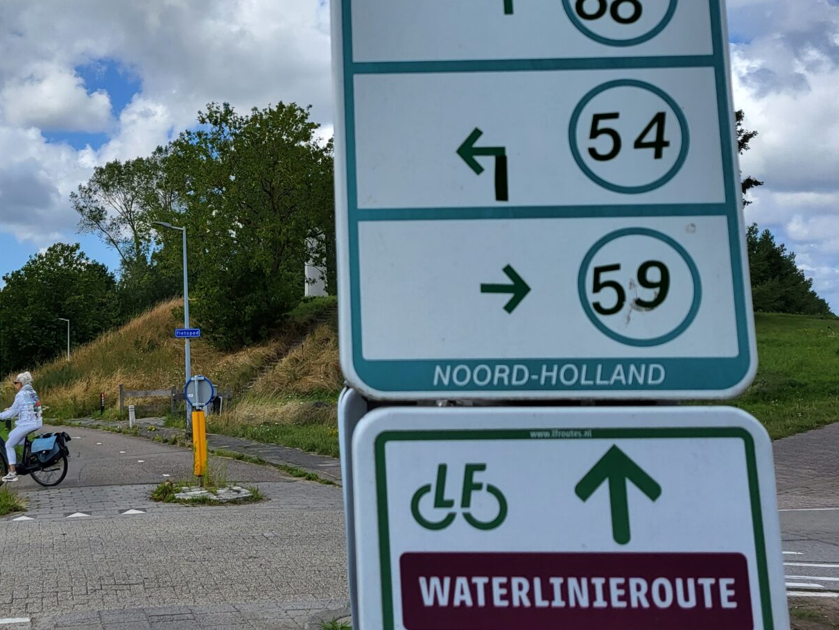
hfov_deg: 41.1
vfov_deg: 32.6
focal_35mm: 44
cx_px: 168
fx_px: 1067
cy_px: 218
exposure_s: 1/2859
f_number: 1.8
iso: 40
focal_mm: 5.4
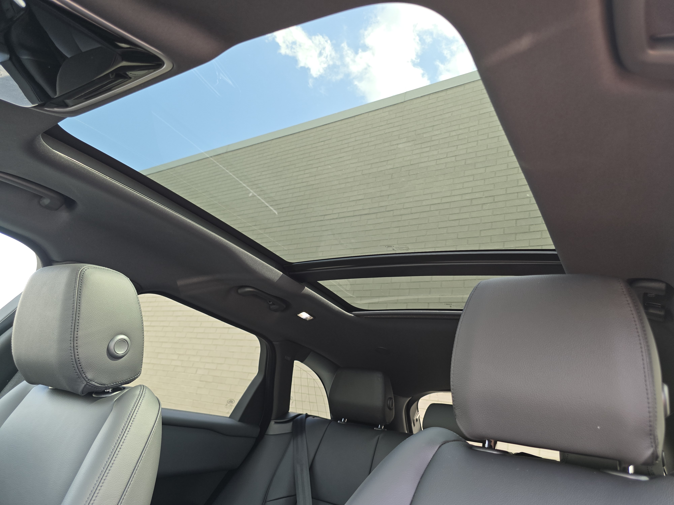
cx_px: 337
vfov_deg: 58.9
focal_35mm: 23
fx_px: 448
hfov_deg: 73.9
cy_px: 252
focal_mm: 6.3
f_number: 1.7
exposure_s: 1/180
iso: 100
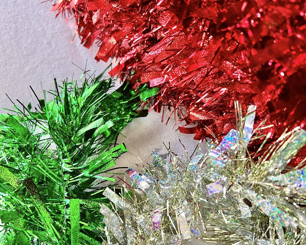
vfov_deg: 43.1
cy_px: 147
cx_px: 152
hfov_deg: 52.8
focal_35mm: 34
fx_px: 308
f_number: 1.5
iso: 200
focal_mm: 5.7
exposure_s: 1/60
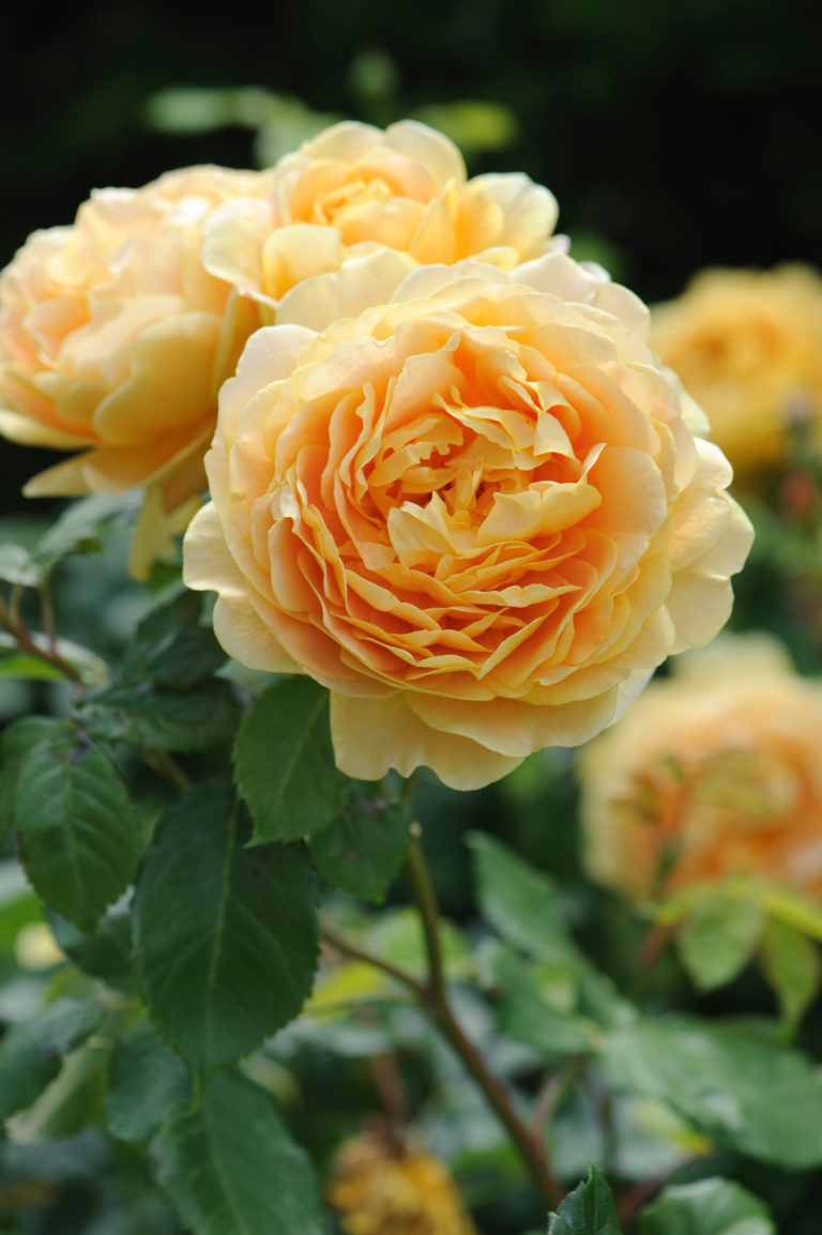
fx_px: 3600
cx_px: 411
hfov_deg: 13.0
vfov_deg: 19.5
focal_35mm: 105
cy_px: 618
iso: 200
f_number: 6.3
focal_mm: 105
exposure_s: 1/400
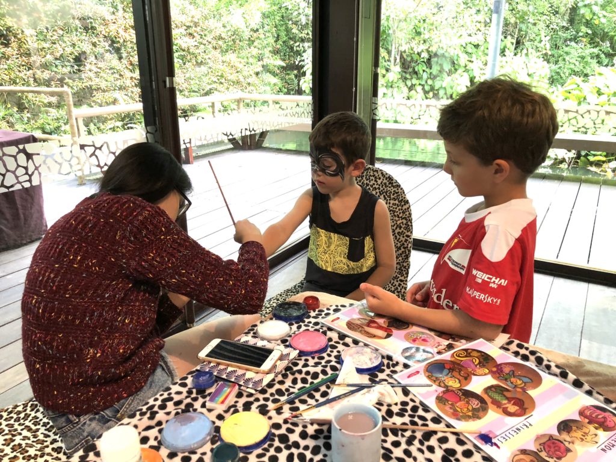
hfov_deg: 63.4
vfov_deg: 49.7
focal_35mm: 28
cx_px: 308
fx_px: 498
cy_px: 231
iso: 32
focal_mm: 4
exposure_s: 1/25
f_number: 1.8
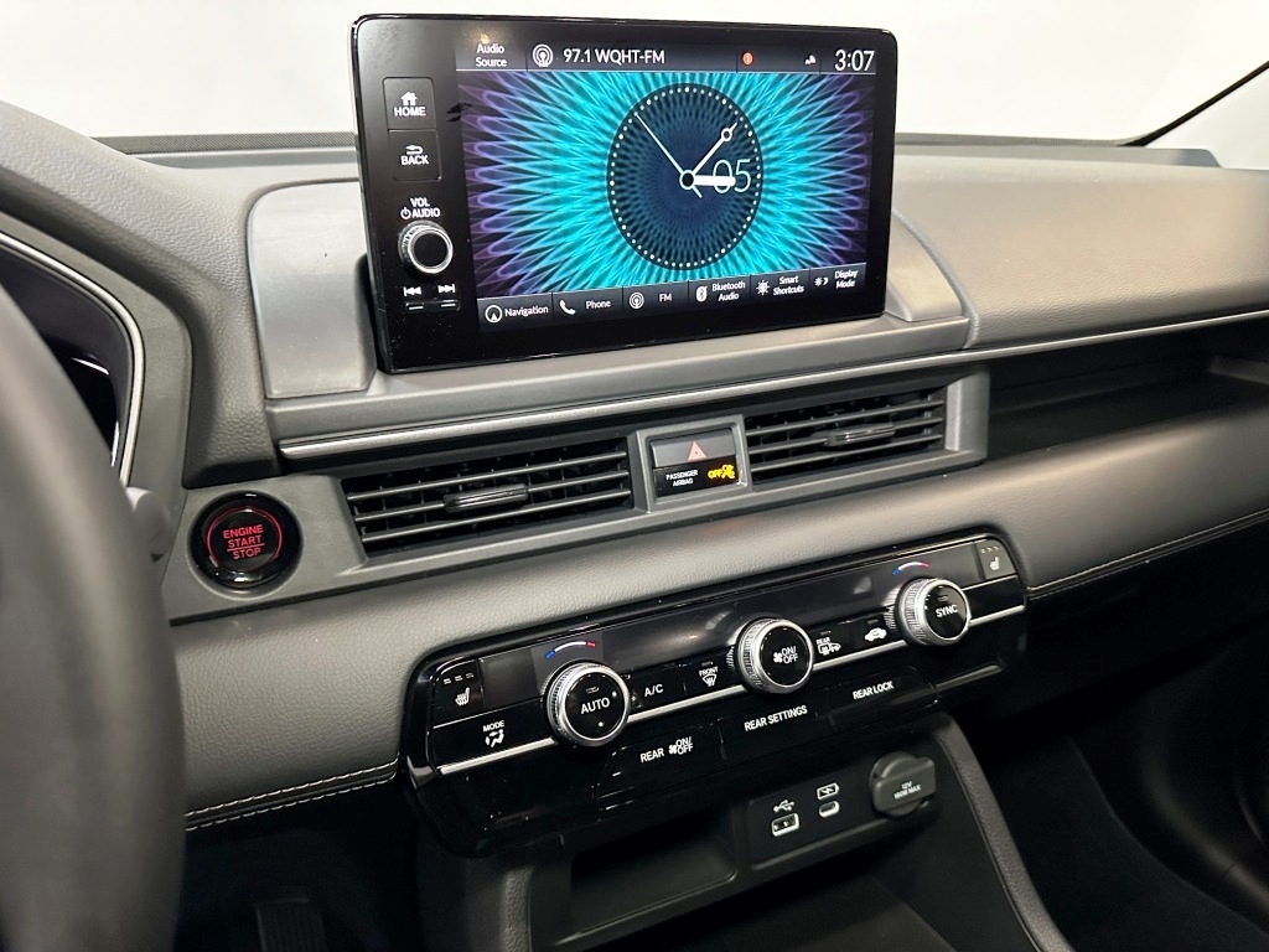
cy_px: 476
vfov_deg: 56.8
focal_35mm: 24
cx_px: 634
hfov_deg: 71.6
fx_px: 880
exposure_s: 1/30
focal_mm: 6.86
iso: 800
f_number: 1.78
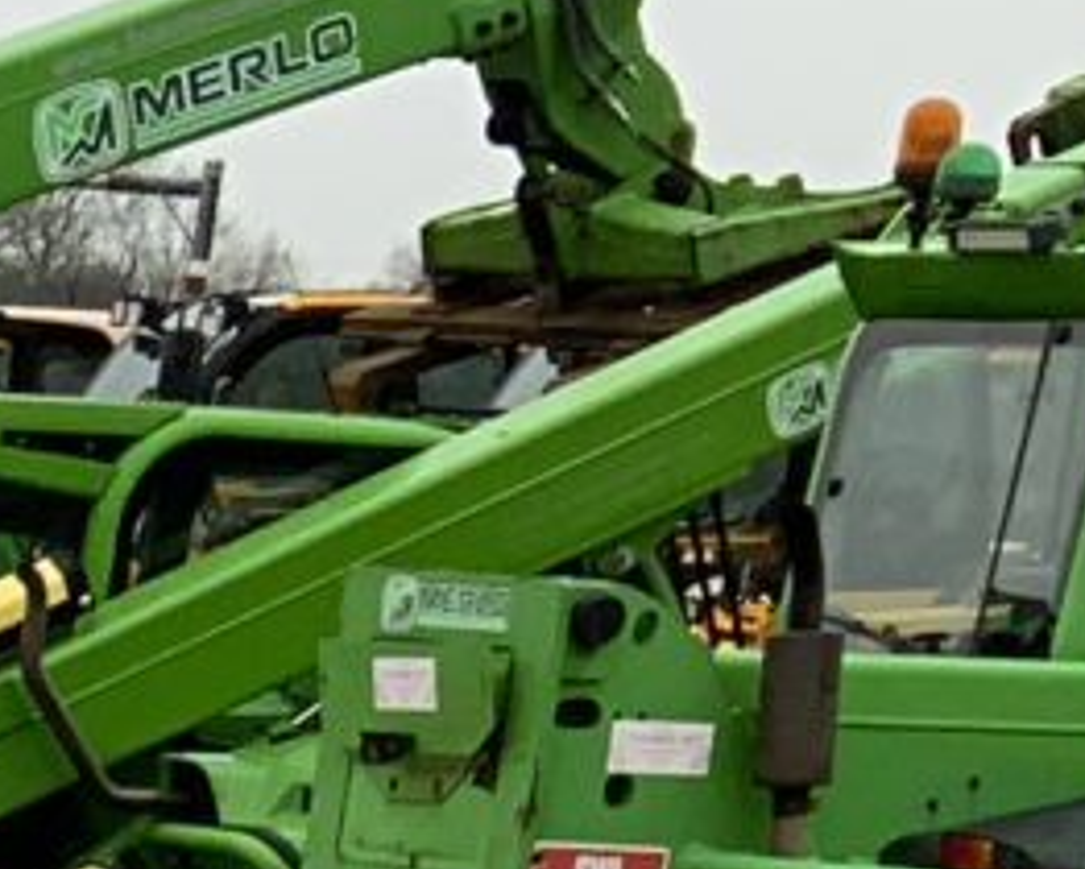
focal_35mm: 221
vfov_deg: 6.4
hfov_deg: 7.9
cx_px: -1710
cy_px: 2657
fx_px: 7102
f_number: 1.8
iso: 16
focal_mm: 3
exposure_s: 1/400
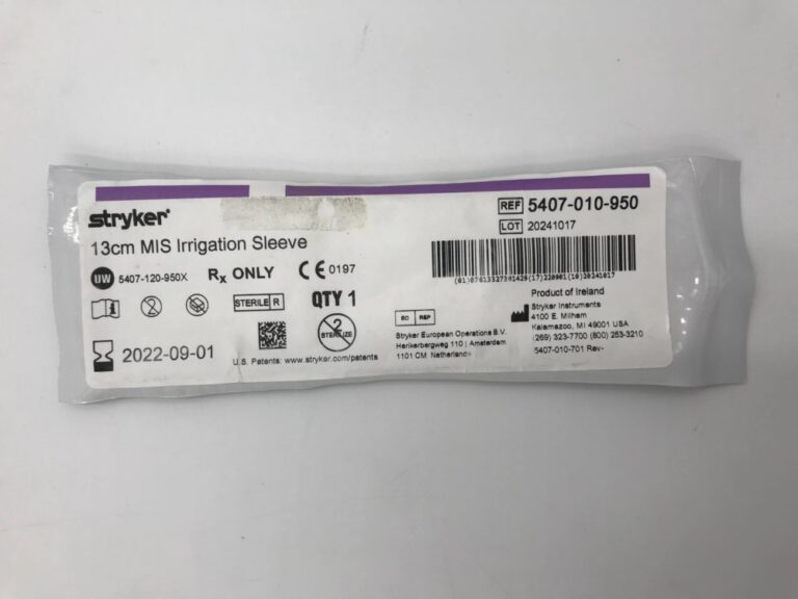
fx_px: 645
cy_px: 300
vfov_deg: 49.7
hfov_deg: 63.4
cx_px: 399
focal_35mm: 28
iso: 20
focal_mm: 3.99
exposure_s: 1/178
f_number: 1.8
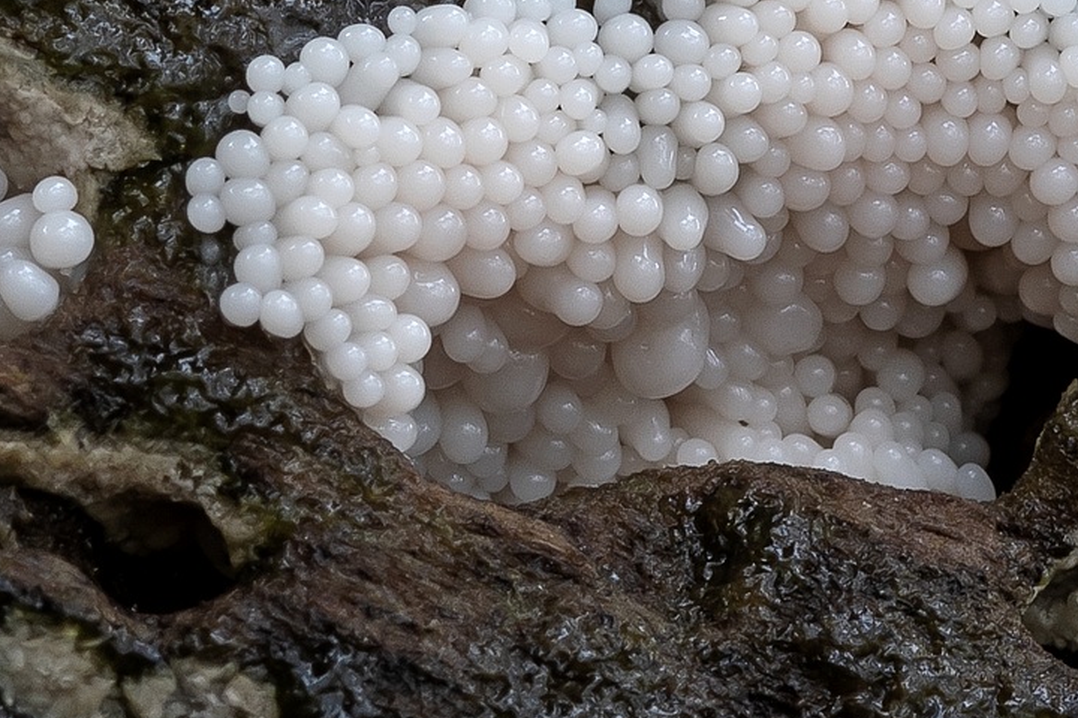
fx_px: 6527
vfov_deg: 6.3
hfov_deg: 9.4
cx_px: 672
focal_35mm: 218
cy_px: 231
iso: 100
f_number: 13
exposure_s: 1/6
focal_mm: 105
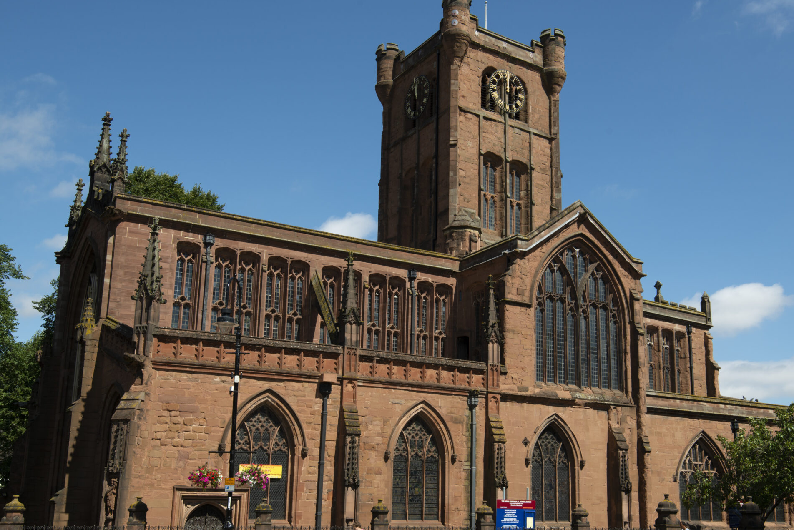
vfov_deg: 34.2
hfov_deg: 49.4
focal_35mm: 39
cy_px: 305
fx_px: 860
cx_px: 454
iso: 100
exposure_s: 1/160
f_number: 10
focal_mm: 29
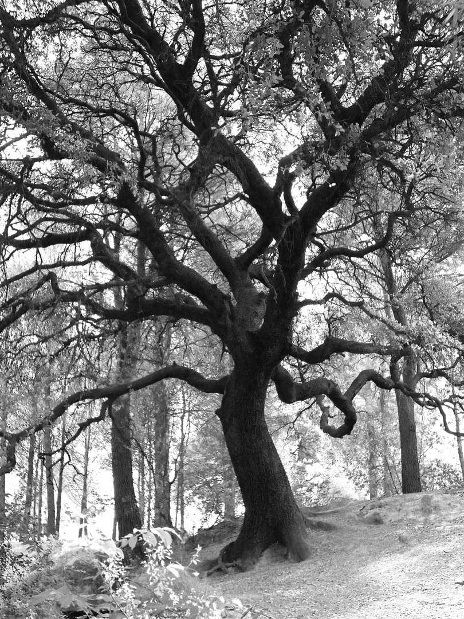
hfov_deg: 44.2
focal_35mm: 32
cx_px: 232
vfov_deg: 56.8
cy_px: 310
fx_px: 572
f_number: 3.4
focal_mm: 5.8
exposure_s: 1/80
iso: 125
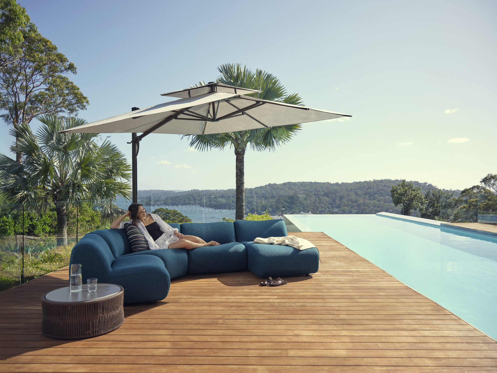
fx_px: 402
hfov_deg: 63.5
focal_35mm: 28
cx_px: 248
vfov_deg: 49.7
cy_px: 186
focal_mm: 35
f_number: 5
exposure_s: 1/640
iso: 200
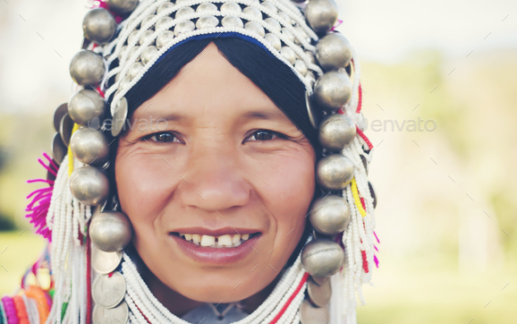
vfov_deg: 24.9
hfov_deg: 38.8
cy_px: 166
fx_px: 733
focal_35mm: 52
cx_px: 259
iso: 100
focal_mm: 50
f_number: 2.5
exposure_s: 1/200
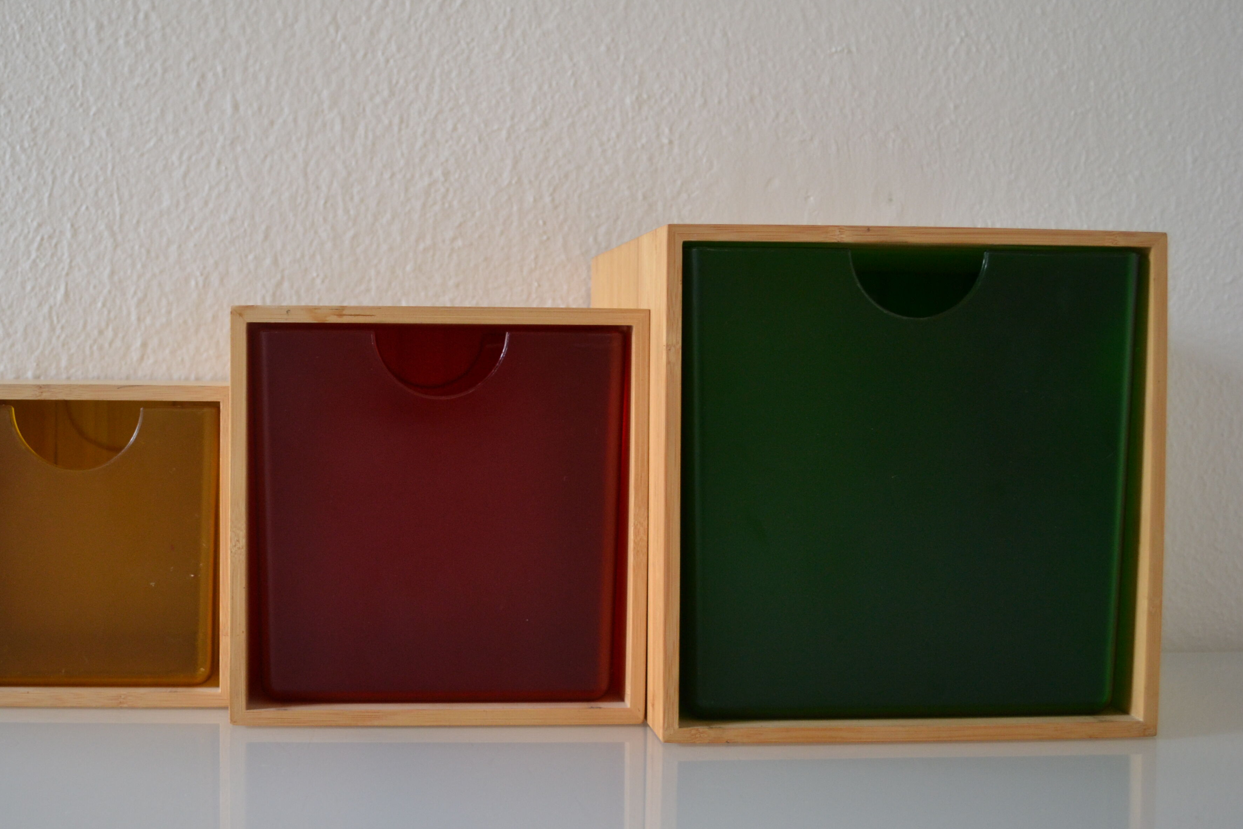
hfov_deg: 44.9
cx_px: 444
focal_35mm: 43
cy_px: 384
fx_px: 1485
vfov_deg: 31.2
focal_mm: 22
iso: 560
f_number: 4
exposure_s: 1/15
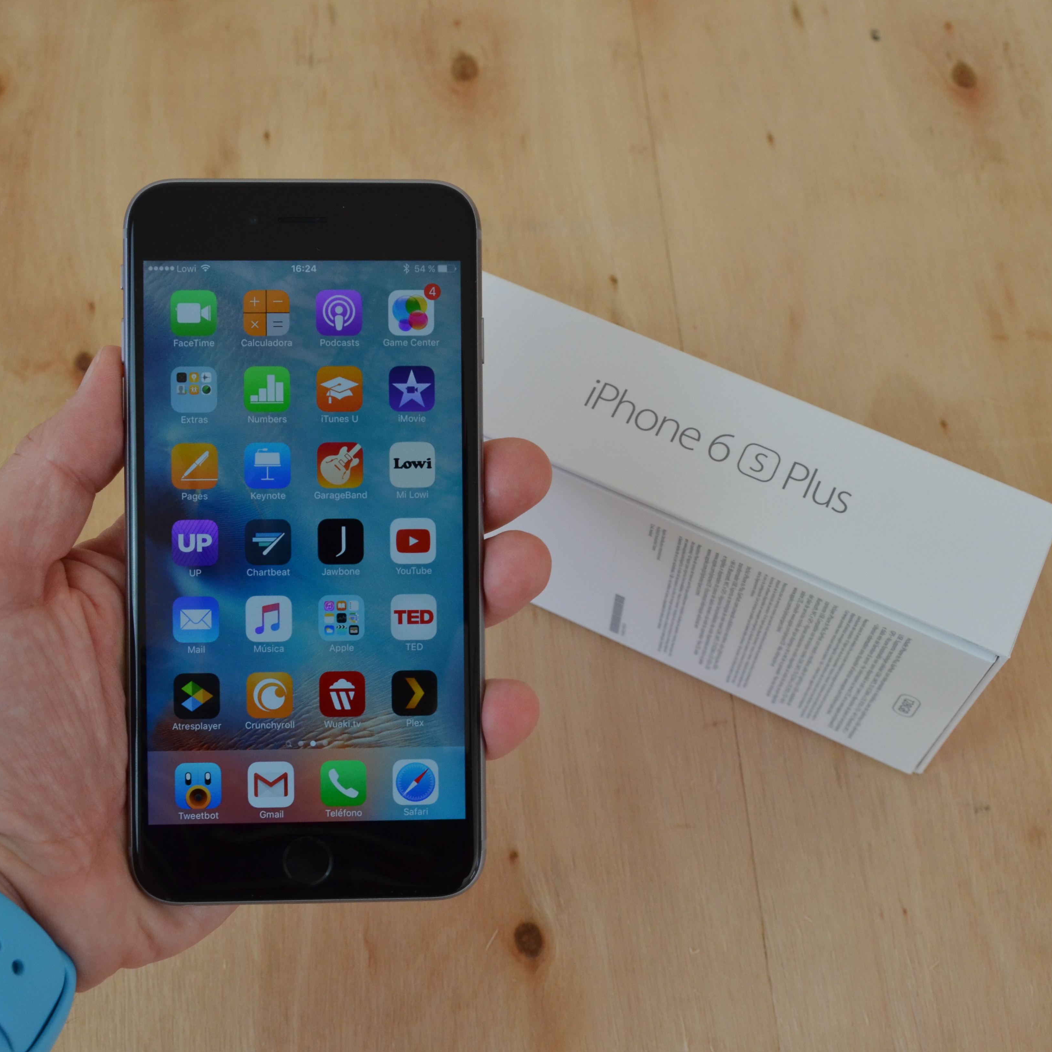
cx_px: 540
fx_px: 1719
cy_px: 526
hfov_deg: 34.0
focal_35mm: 50
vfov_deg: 34.0
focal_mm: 26
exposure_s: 1/250
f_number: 8
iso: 800
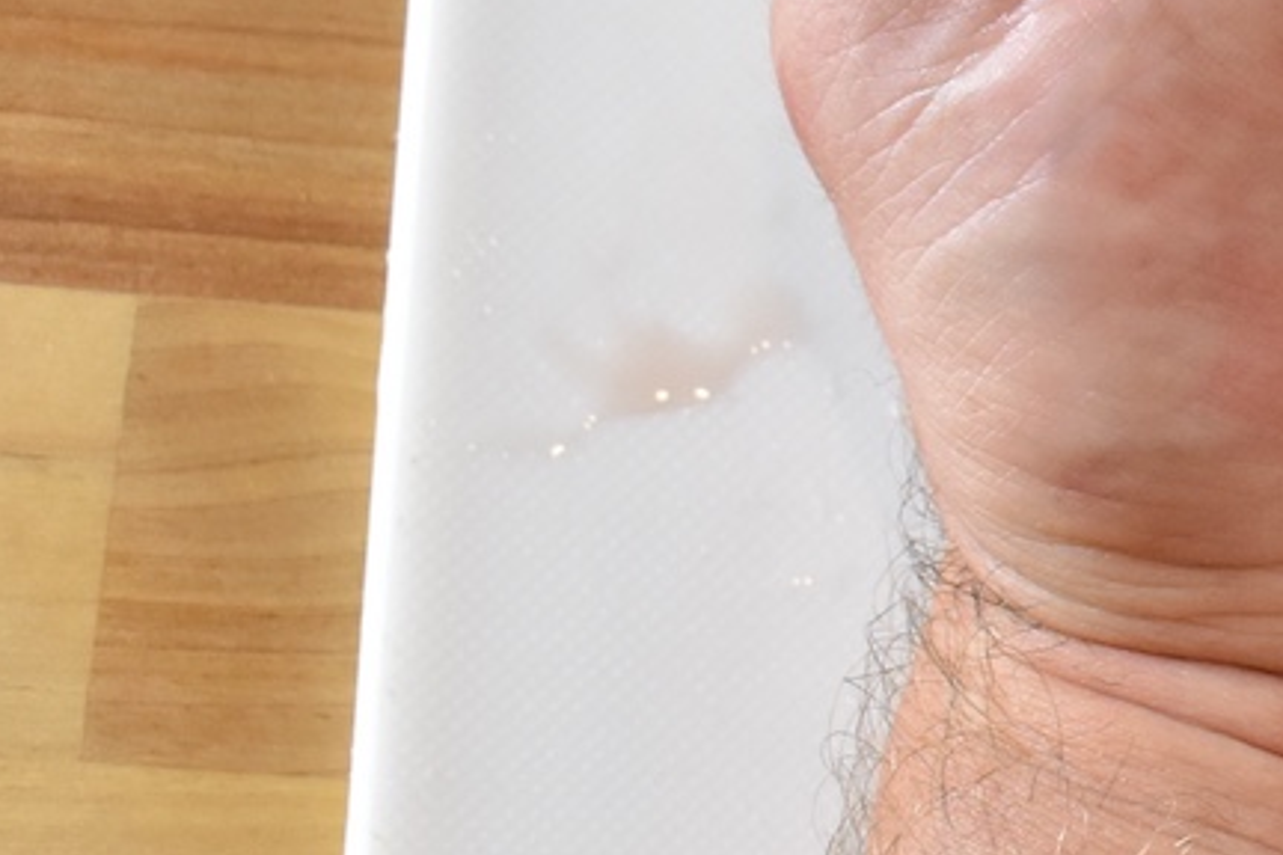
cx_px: 2340
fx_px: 5702
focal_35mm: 160
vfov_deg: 8.6
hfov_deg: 11.8
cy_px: 392
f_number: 4
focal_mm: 24
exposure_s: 1/125
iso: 1250
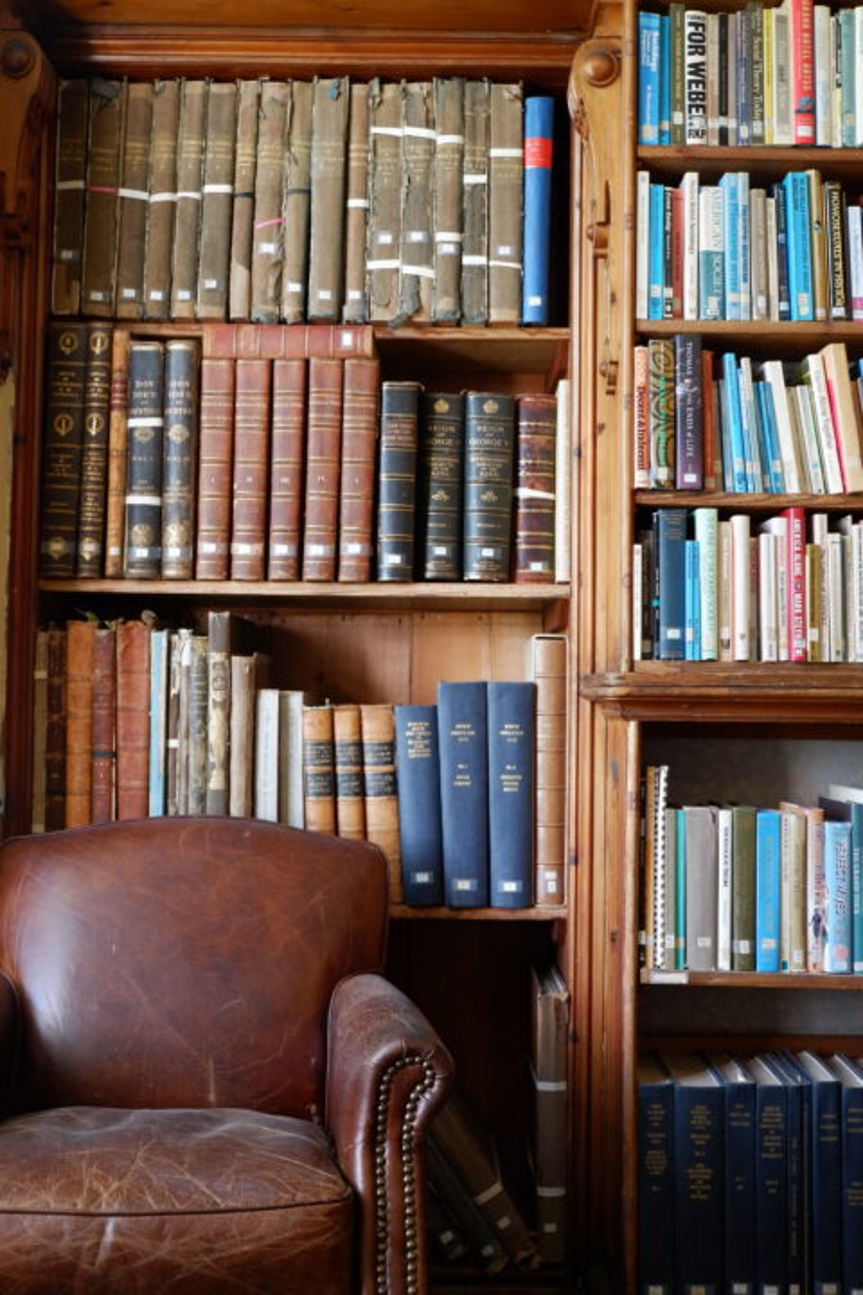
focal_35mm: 38
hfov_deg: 35.1
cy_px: 648
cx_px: 432
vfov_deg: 50.7
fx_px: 1366
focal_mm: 25.6
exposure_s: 1/52
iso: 1250
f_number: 4.5
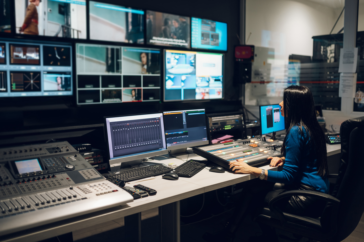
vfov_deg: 37.8
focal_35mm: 35
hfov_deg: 54.5
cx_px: 182
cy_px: 121
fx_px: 354
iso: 400
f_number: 1.4
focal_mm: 35
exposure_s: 1/80
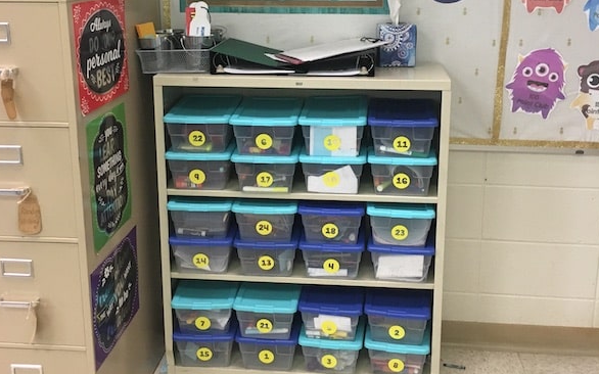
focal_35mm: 42
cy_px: 113
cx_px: 297
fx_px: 686
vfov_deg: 30.2
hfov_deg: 47.2
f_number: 2.2
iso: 125
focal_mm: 4.15
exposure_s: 1/30
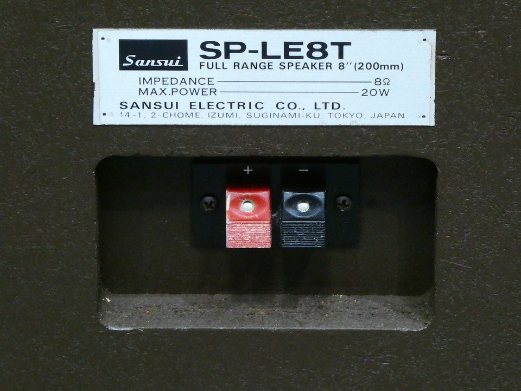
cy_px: 196
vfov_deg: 4.6
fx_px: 4846
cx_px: 260
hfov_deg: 6.2
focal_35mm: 322
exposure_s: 1/13
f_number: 6.3
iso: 1600
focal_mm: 57.7
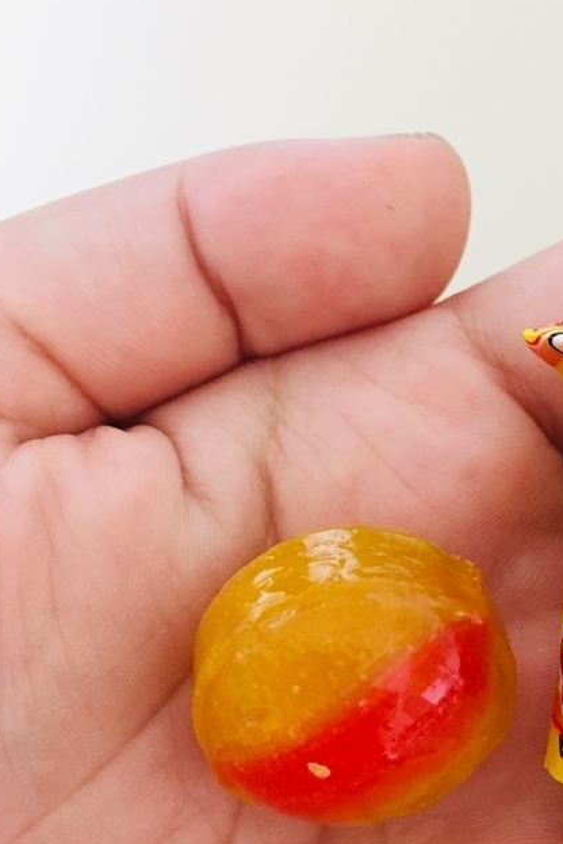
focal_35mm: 58
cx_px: 571
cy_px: 480
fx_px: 1360
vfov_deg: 34.4
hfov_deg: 22.4
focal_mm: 4.15
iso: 125
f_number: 2.2
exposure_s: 1/30
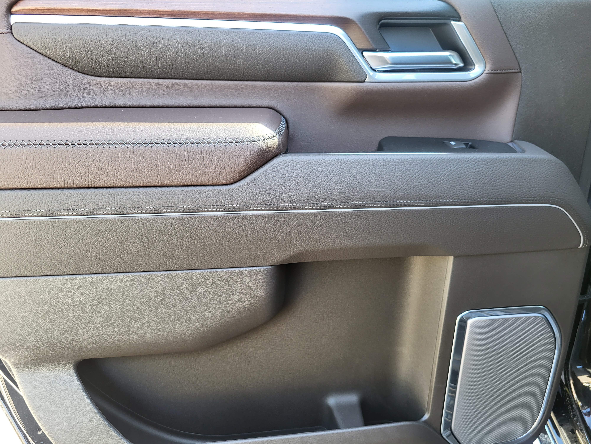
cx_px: 296
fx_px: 444
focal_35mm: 26
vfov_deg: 53.1
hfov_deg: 67.3
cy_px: 222
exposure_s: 1/100
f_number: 1.8
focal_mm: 5.4
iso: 125
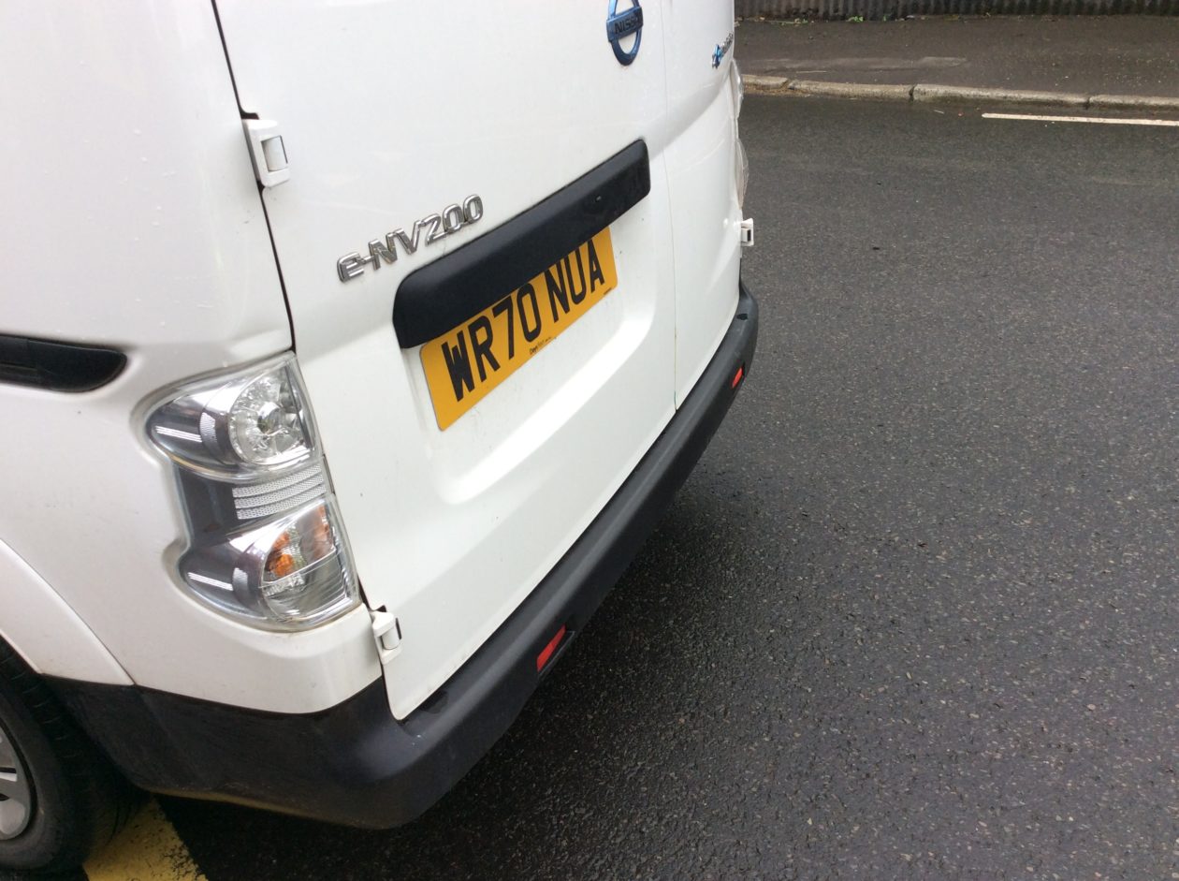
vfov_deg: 44.1
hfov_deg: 56.9
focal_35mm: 32
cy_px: 440
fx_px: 1088
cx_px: 590
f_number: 2.4
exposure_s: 1/155
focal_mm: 3.3
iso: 32
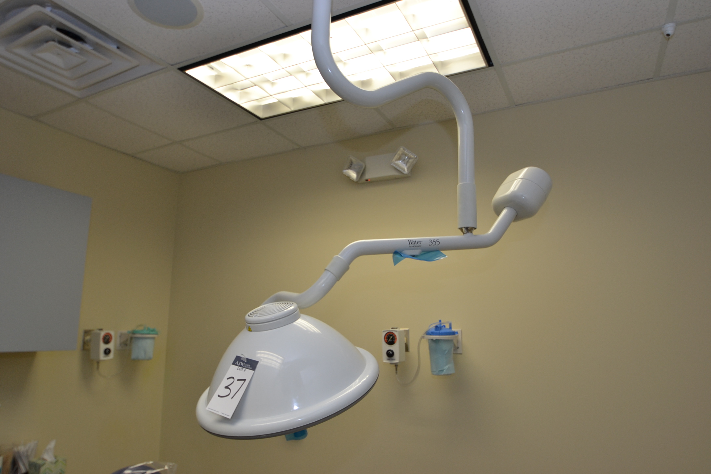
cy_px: 237
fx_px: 474
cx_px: 356
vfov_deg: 53.1
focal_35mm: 24
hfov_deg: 73.7
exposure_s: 1/125
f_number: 5.6
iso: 400
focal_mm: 16
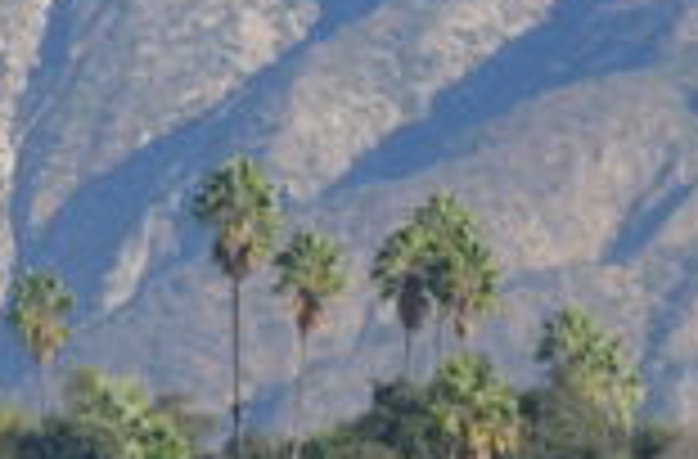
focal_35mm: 559
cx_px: 1373
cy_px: 585
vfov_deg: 2.4
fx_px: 10795
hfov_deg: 3.7
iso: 140
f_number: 8
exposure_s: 1/250
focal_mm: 72
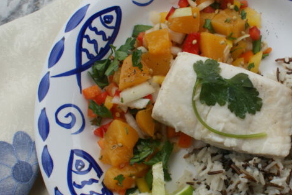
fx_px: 438
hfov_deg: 36.1
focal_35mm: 54
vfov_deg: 25.0
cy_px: 111
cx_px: 216
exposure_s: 1/50
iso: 100
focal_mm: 22
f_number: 6.3
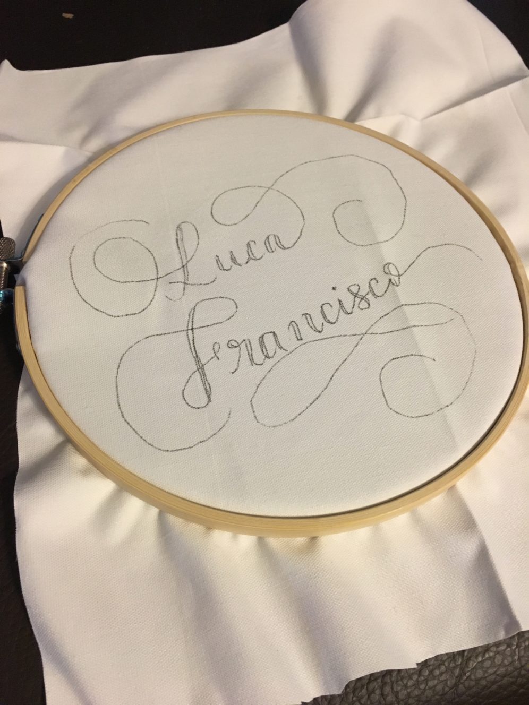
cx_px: 264
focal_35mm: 29
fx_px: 591
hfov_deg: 48.2
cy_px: 352
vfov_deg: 61.7
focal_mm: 4.15
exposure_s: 1/30
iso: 200
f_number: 2.2
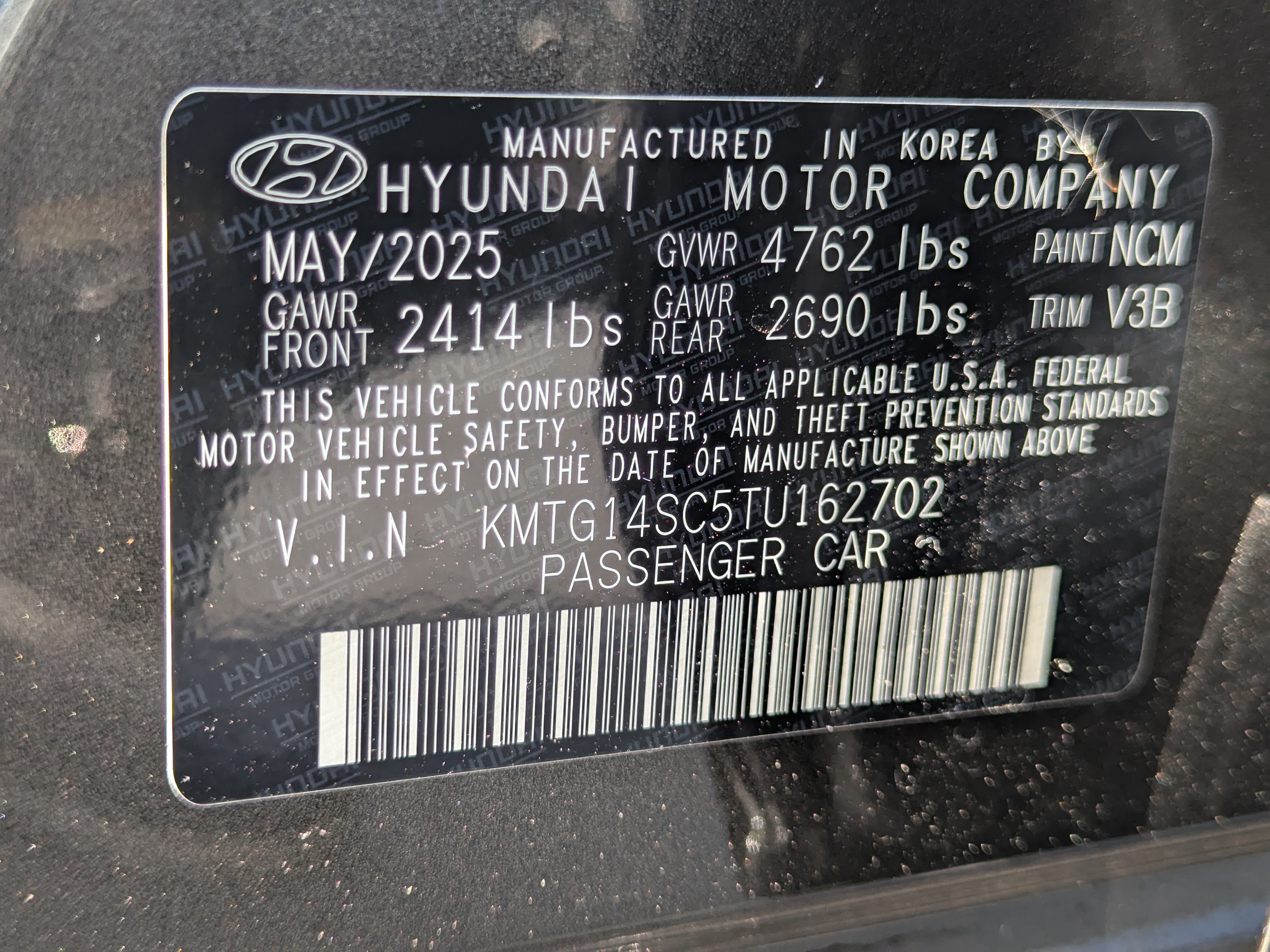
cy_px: 476
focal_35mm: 48
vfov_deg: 30.3
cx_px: 635
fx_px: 1761
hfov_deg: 39.7
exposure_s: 1/236
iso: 86
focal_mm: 6.81
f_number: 1.85
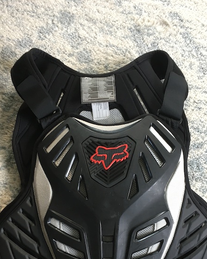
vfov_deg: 43.8
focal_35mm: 41
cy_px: 183
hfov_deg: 36.5
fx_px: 314
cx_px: 101
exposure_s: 1/33
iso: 80
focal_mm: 4.15
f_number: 2.2
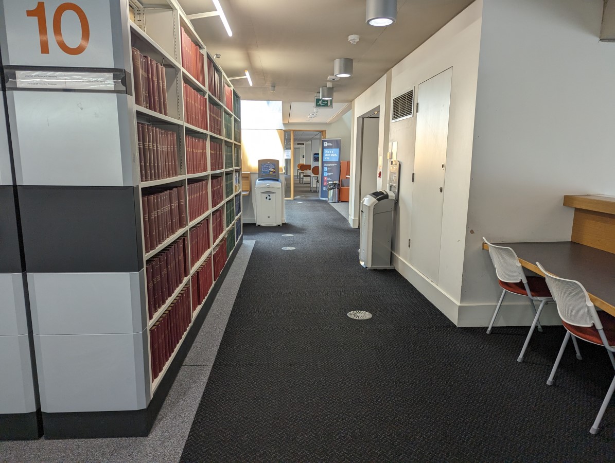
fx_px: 427
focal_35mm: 24
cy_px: 232
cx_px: 308
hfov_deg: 71.5
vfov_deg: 56.9
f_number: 1.85
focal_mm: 6.81
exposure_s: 1/83.3
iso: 61
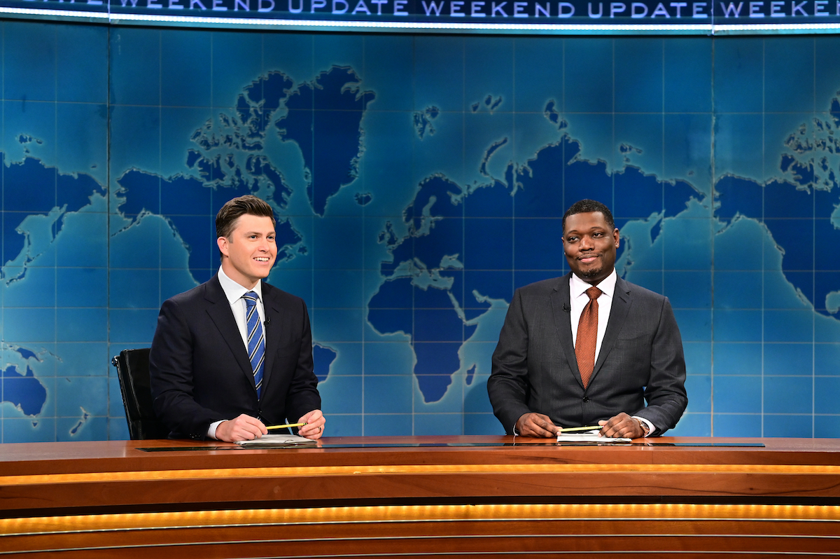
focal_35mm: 85
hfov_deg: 23.9
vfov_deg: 16.0
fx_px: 1982
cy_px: 280
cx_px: 420
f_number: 3.5
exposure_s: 1/320
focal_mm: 85
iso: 4000
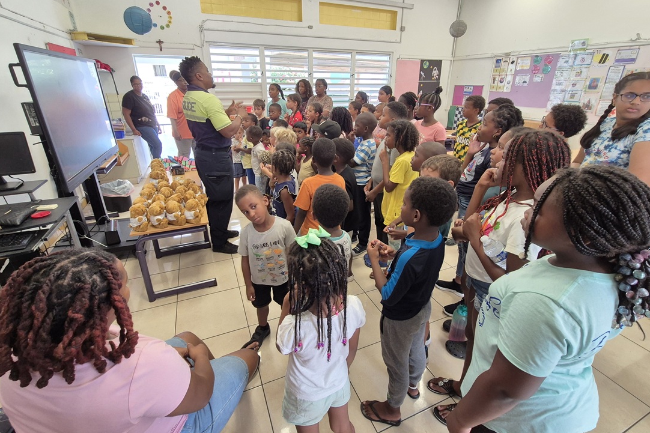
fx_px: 271
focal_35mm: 15
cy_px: 204
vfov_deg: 77.2
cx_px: 326
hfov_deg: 100.4
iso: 160
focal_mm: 2.2
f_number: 2.2
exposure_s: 1/60
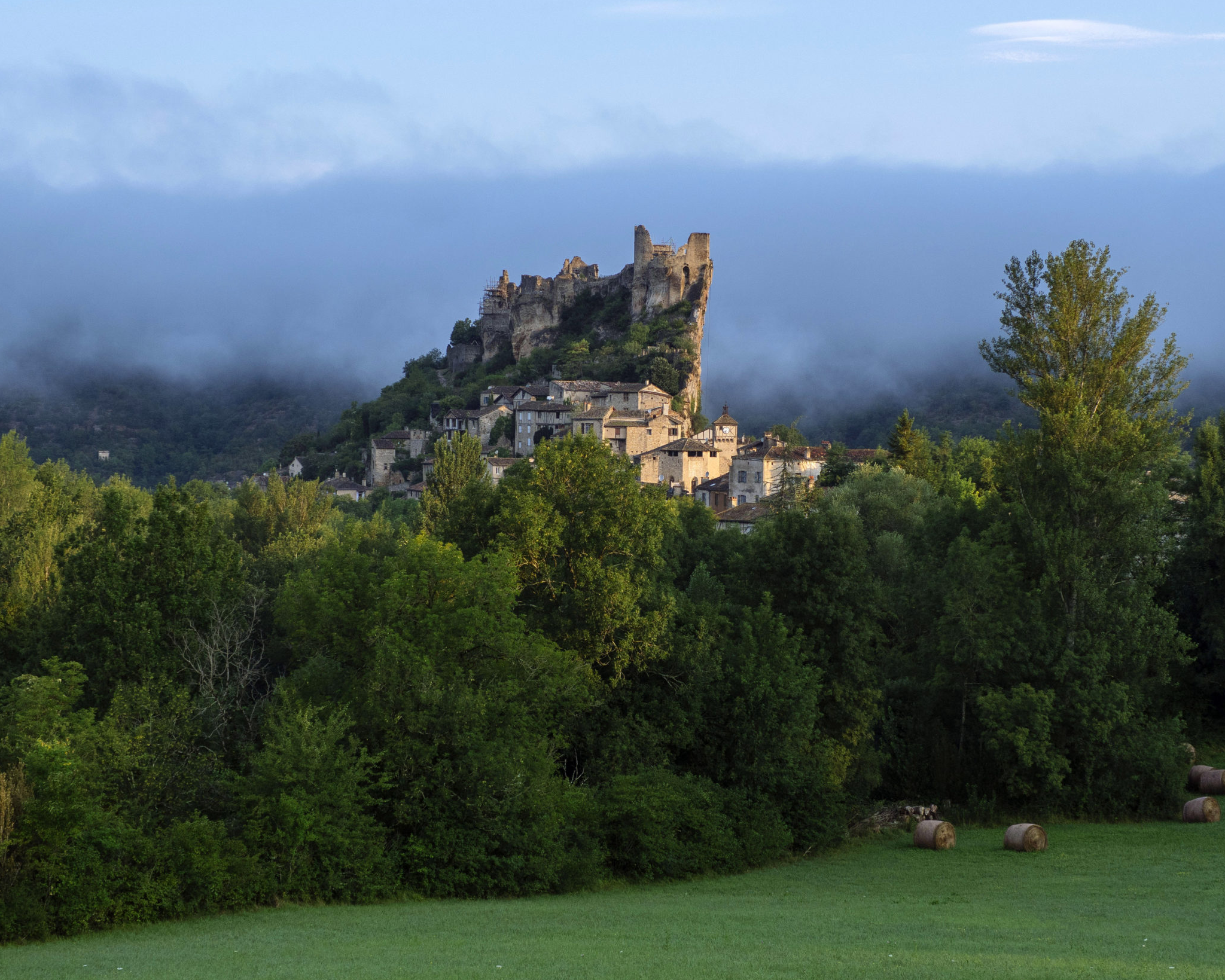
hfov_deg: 30.9
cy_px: 457
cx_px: 649
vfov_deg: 25.0
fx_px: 2212
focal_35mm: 61
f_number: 3.2
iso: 200
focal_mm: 25
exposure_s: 1/640
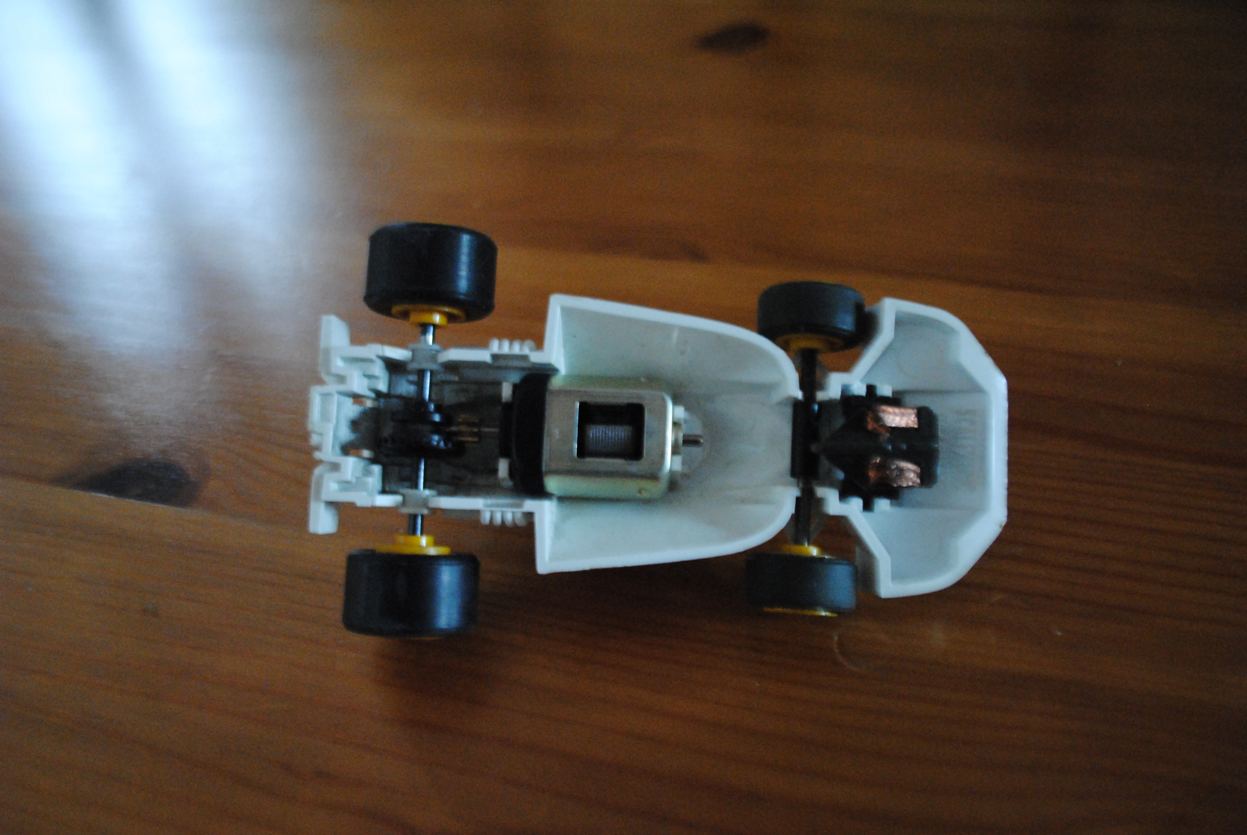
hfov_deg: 57.2
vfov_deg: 40.1
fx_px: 1144
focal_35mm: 33
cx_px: 624
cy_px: 418
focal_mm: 22
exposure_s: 1/20
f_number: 3.8
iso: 1600
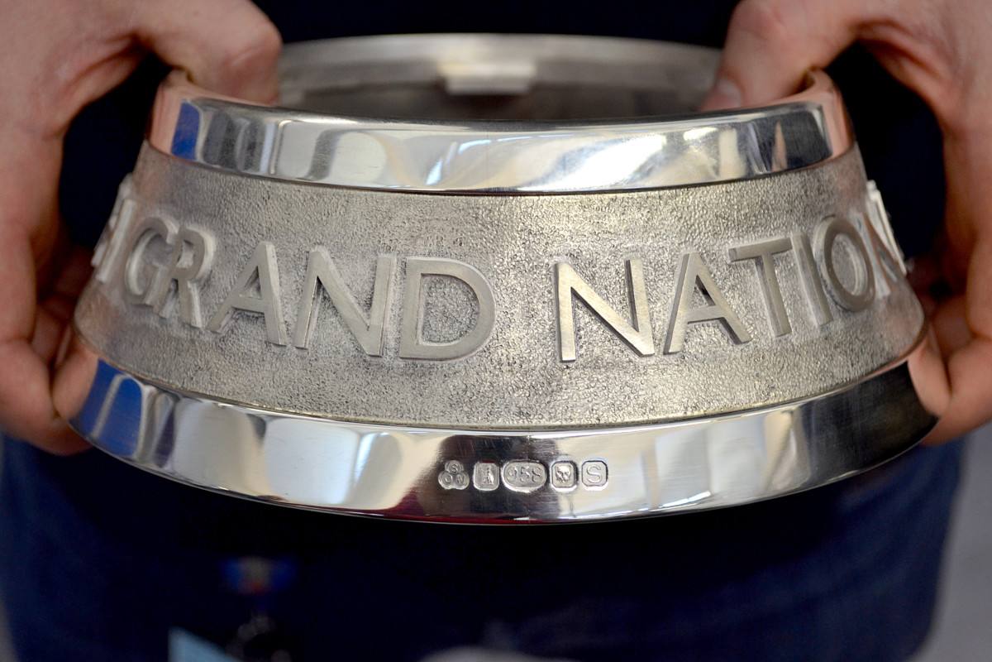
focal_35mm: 63
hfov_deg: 31.9
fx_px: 1736
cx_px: 496
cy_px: 331
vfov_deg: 21.6
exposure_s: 1/125
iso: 400
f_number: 5.3
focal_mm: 42
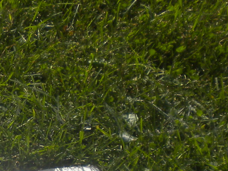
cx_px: -119
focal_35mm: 151
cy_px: 240
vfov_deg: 9.6
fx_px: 994
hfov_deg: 12.4
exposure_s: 1/1000
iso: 80
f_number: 4.6
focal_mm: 6.3
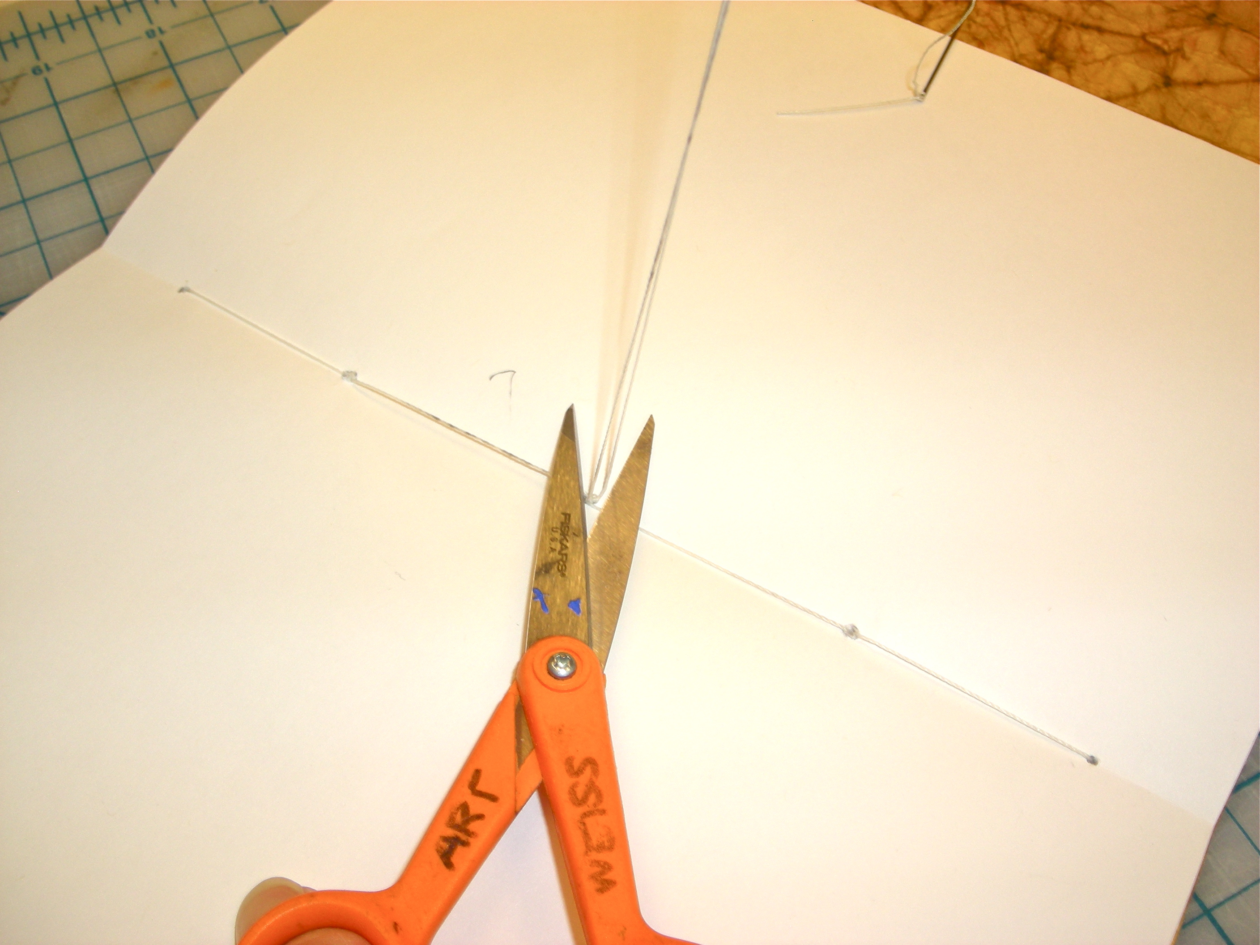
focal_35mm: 41
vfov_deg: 35.1
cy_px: 472
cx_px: 630
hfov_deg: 45.8
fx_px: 1492
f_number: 3.3
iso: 50
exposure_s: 1/30
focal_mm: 6.8
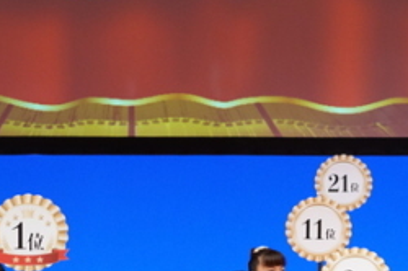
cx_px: 545
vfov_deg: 5.3
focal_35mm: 258
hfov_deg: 7.9
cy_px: 315
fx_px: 2920
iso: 3200
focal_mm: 92
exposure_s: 1/125
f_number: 7.1
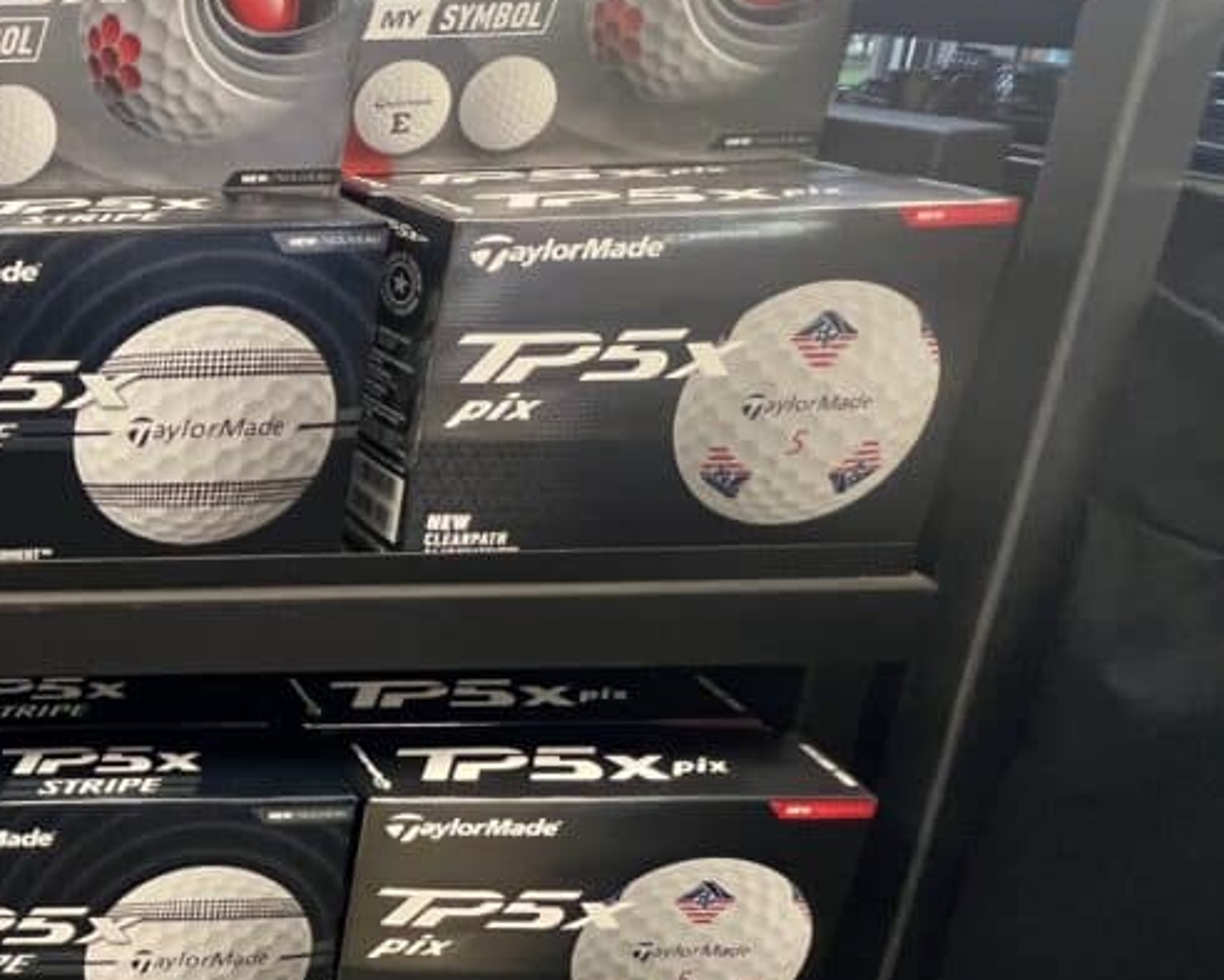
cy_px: 341
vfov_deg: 44.0
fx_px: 1196
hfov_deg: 36.8
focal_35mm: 33
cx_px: -336
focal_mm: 1.57
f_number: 1.8
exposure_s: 1/51
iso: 320
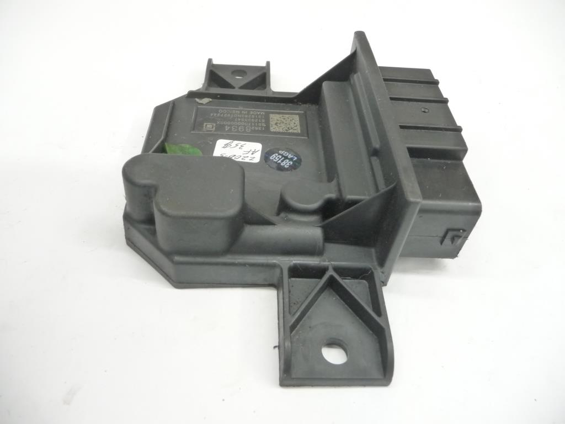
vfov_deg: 49.7
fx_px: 457
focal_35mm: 28
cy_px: 212
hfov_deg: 63.4
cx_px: 282
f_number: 3.3
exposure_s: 1/20
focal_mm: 4.7
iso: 400
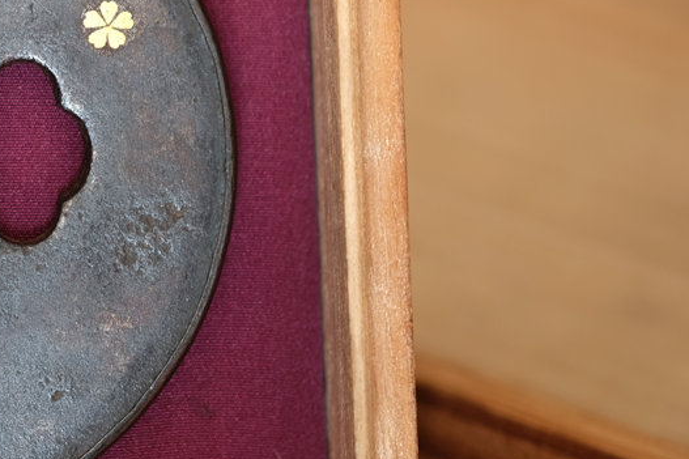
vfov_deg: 6.7
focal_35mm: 205
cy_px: 67
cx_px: -93
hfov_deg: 9.9
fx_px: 3922
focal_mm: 60
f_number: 2.4
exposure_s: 1/15
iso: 100
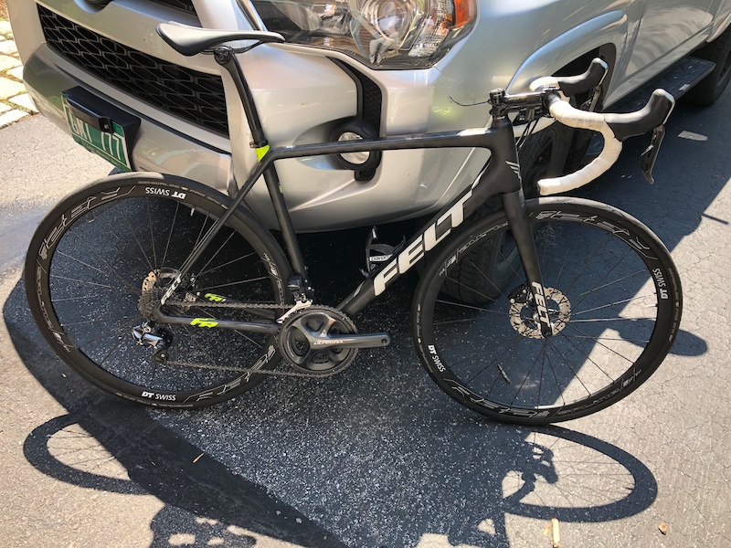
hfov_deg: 63.4
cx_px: 366
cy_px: 274
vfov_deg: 49.7
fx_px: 591
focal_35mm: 28
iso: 20
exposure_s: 1/173
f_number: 1.8
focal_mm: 3.99
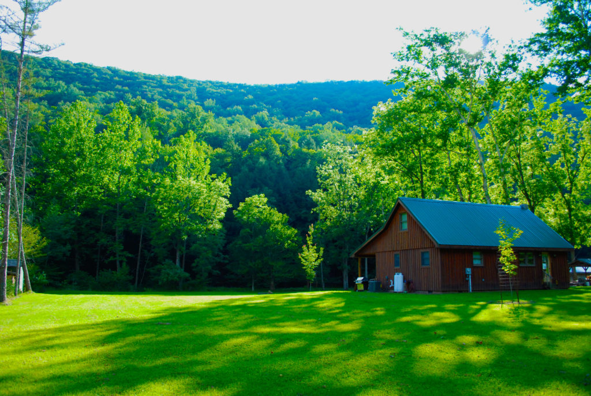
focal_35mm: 27
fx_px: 444
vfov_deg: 48.0
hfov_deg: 67.3
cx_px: 296
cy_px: 198
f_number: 3.5
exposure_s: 1/800
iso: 500
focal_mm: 18
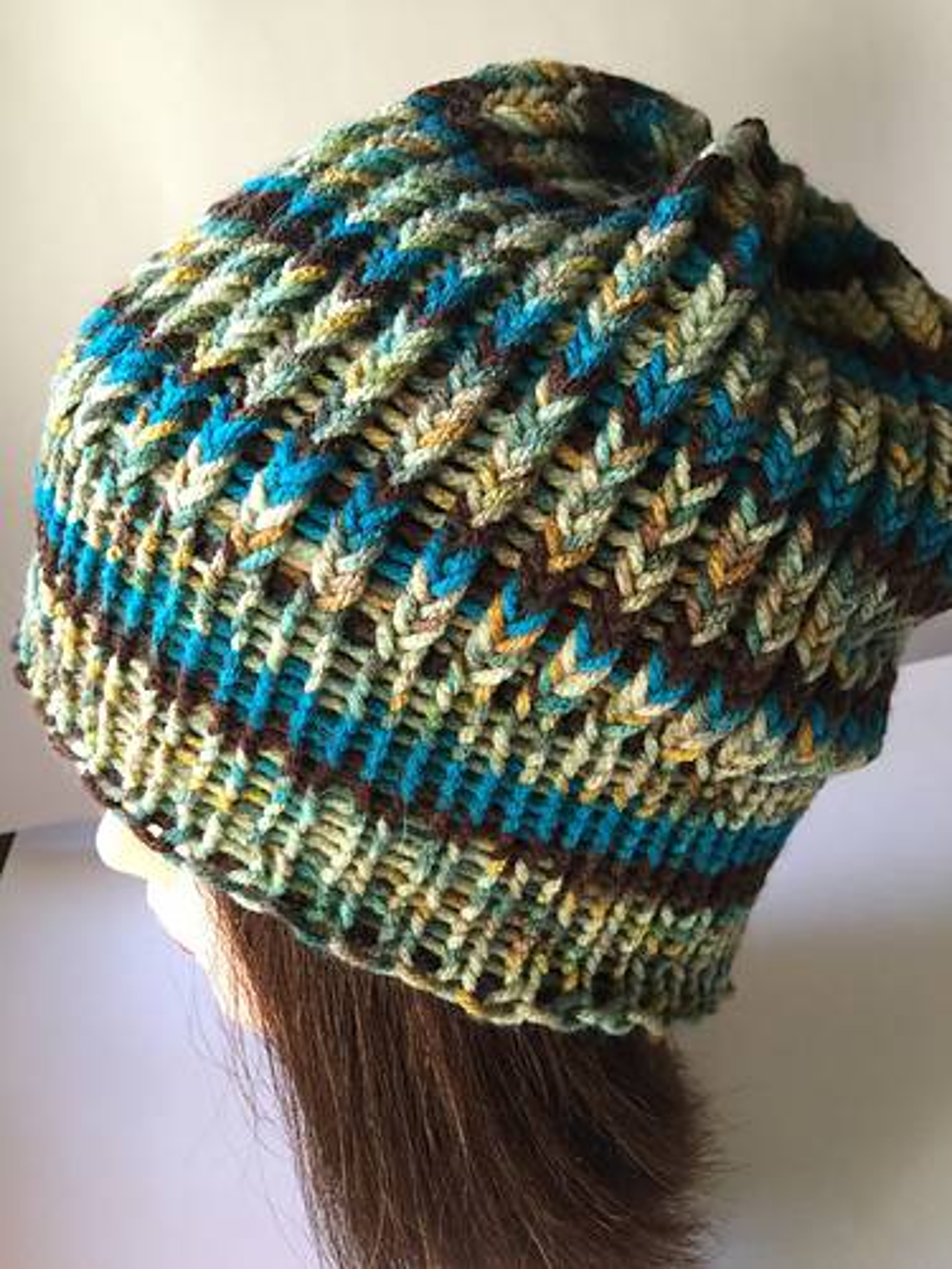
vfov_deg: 61.7
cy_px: 634
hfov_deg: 48.2
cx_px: 476
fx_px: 1063
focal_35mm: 29
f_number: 2.2
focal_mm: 4.15
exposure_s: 1/15
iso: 80
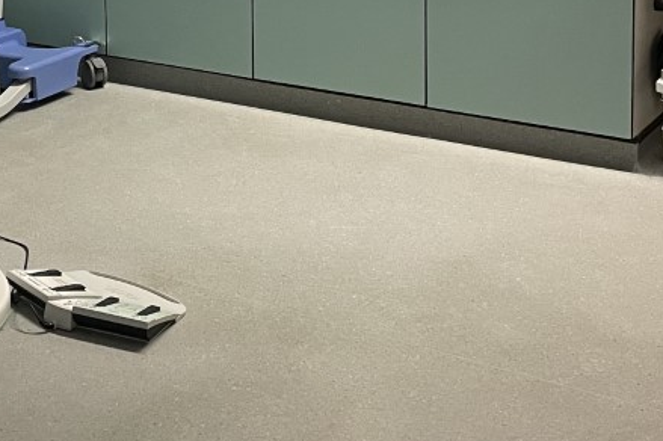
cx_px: 174
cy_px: -89
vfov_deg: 17.5
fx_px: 1362
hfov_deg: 27.0
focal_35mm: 74
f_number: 1.6
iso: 160
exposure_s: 1/50
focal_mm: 4.2
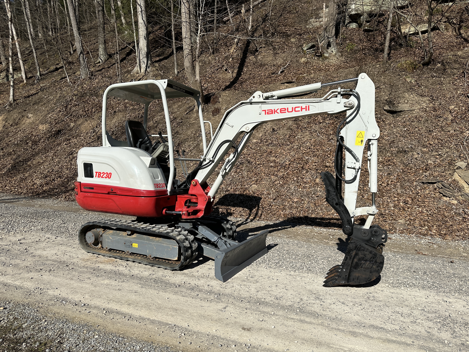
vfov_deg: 56.8
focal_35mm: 24
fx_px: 325
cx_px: 234
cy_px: 176
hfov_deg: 71.6
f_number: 1.78
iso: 80
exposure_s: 1/5848
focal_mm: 6.86
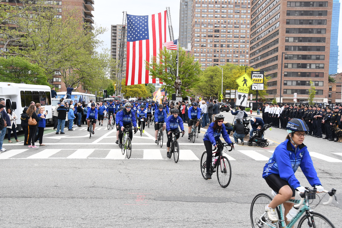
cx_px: 171
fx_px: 408
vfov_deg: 31.2
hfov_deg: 45.4
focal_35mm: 43
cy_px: 114
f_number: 9
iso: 400
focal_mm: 29
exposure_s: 1/320
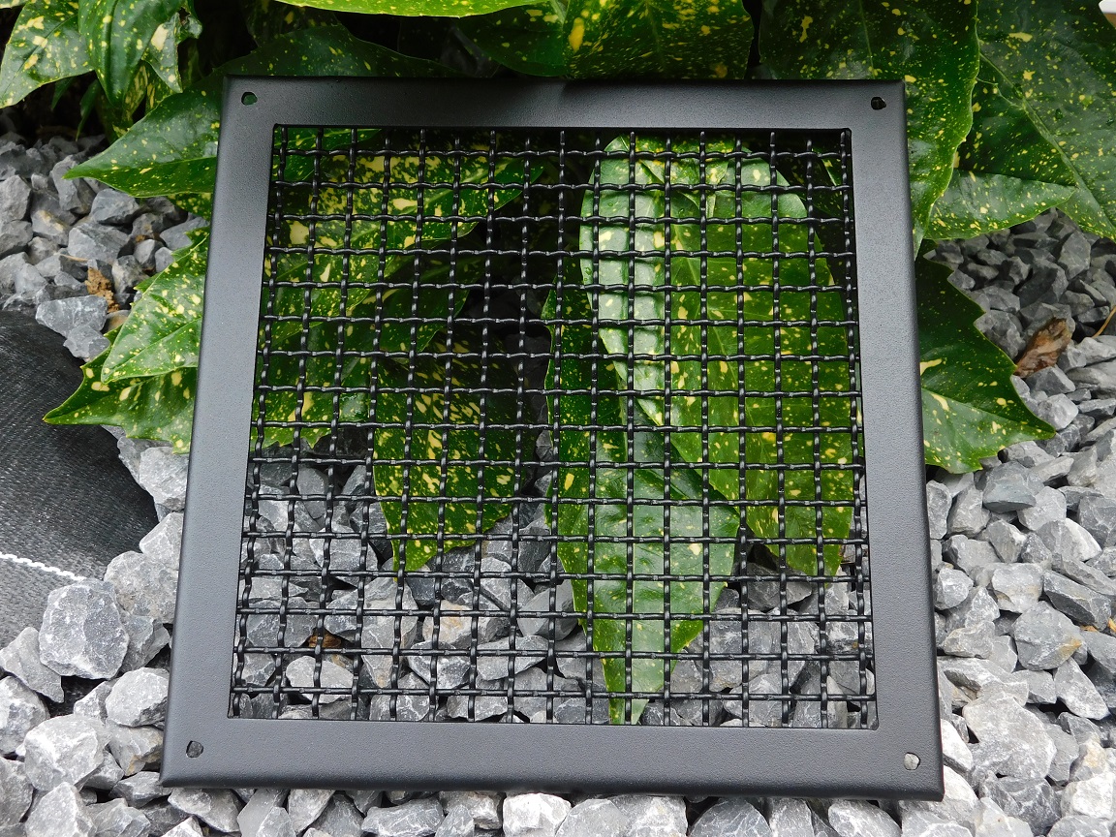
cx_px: 558
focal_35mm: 36
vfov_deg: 39.7
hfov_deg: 51.4
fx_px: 1161
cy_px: 418
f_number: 3.5
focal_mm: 6.3
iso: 125
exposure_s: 1/80
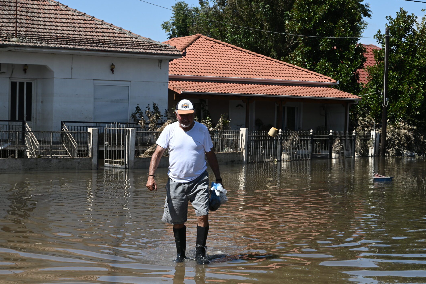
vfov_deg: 18.2
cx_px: 185
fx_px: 887
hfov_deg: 27.0
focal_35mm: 75
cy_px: 171
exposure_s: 1/800
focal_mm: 62
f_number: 10
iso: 400
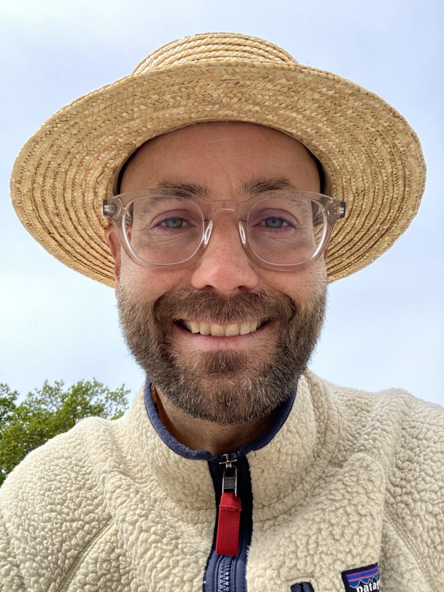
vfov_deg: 56.8
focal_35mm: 32
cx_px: 222
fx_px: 547
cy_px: 296
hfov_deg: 44.2
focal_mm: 2.87
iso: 20
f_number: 2.2
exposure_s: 1/197
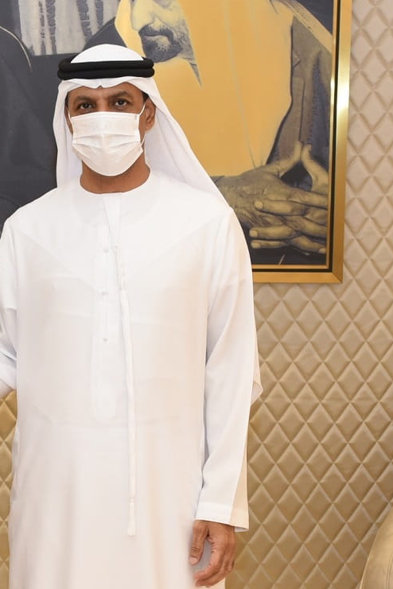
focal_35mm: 116
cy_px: 423
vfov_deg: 17.6
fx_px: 1899
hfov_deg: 11.6
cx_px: -57
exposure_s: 1/160
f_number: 4.5
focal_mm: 34
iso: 800
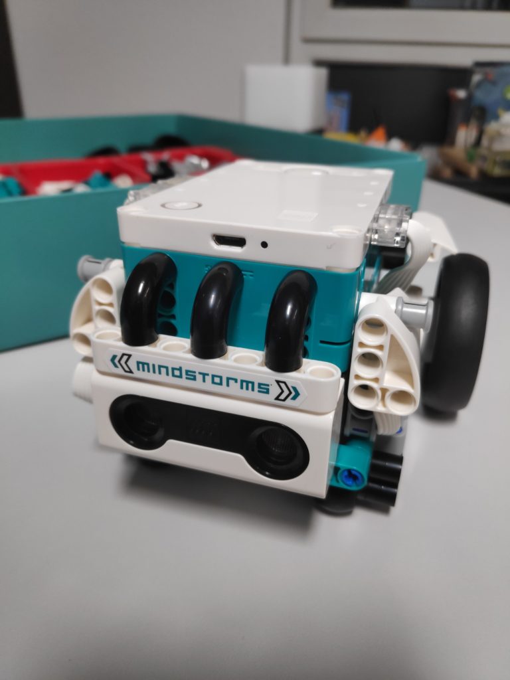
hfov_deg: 66.0
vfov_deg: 81.7
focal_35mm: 20
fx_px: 393
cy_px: 340
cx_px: 255
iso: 800
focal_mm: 3.94
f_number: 1.9
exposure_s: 1/50
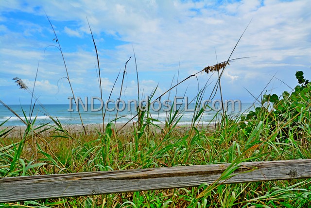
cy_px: 104
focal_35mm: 36
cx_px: 156
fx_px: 311
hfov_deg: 53.1
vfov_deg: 36.9
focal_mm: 24
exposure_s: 1/250
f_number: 8
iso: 100
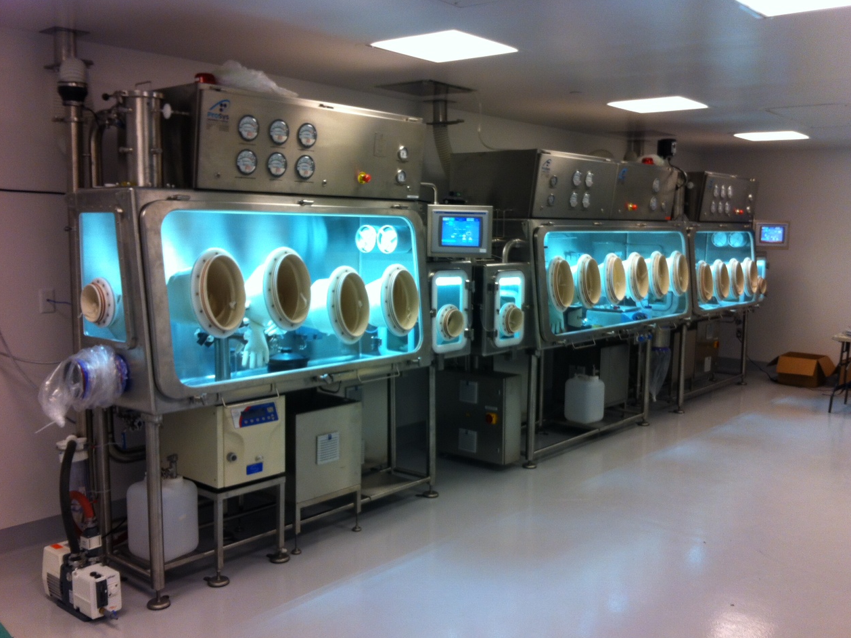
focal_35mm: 36
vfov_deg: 39.7
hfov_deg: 51.3
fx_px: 885
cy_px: 322
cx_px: 430
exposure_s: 1/20
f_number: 2.8
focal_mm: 3.85
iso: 80
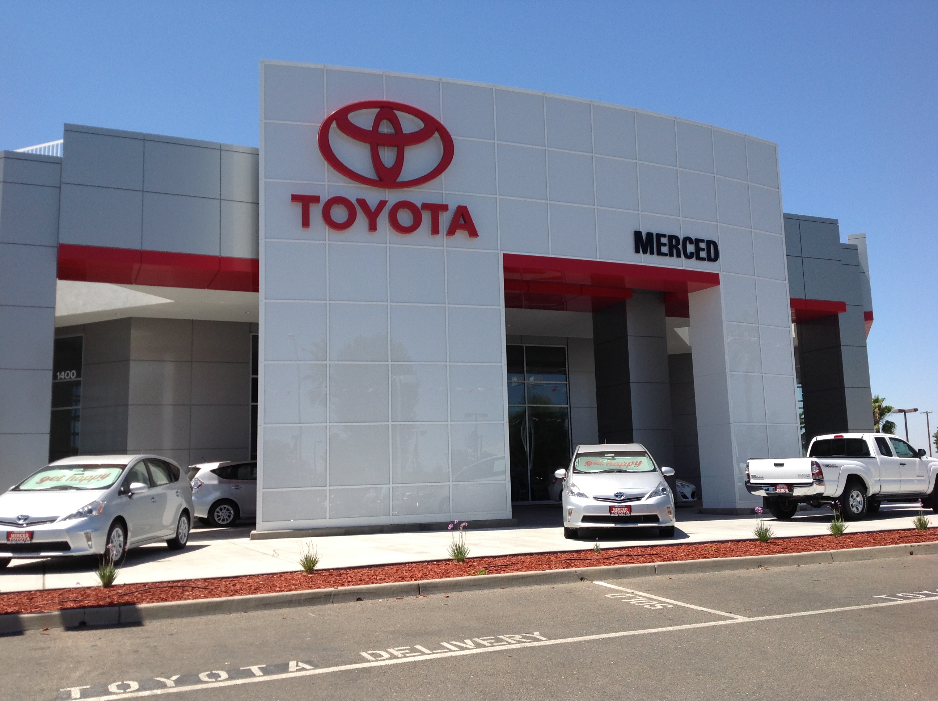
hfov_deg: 52.7
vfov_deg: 40.6
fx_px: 947
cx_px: 469
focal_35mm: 35
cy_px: 350
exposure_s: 1/1681
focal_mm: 4.28
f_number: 2.4
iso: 50
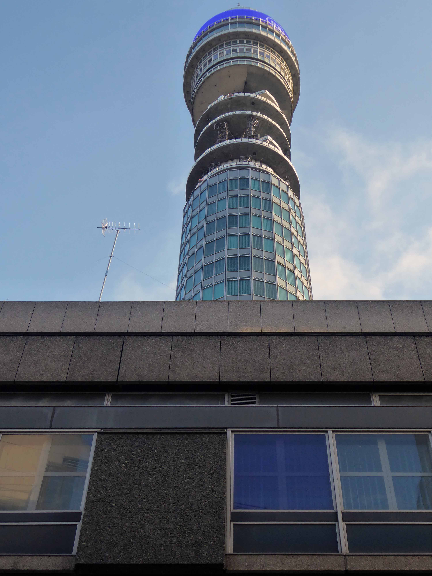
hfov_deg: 25.7
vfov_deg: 33.8
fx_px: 948
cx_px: 216
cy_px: 288
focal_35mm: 57
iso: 250
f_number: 4.1
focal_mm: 9.6
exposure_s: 1/200
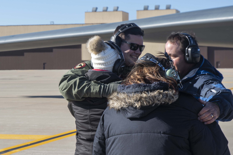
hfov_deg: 29.2
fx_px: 447
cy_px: 78
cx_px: 116
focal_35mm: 69
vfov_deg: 19.7
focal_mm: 46
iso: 125
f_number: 6.3
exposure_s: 1/250
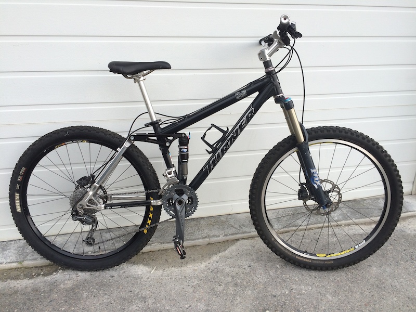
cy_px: 156
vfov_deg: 48.2
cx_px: 208
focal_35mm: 29
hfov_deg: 61.7
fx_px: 349
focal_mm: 4.15
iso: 32
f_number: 2.2
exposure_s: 1/183
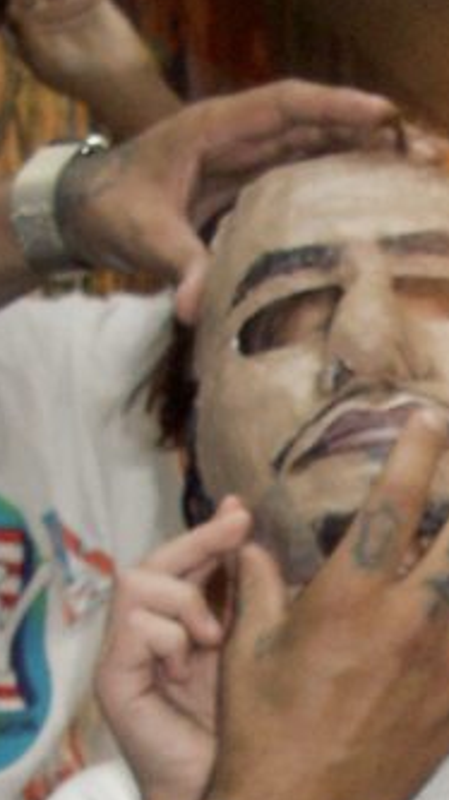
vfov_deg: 17.1
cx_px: 533
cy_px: 886
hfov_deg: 9.9
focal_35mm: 121
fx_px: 2564
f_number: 2.8
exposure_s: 1/60
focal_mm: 5.7
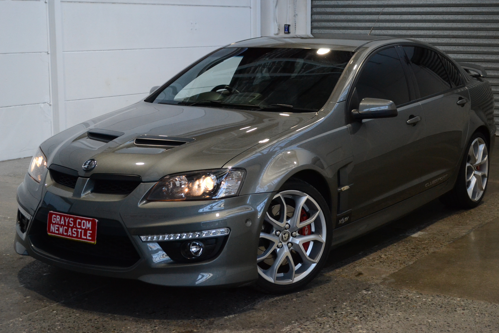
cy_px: 161
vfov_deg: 23.0
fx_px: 818
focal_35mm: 59
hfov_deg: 33.9
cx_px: 255
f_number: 5
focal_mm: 38
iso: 1600
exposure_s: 1/250
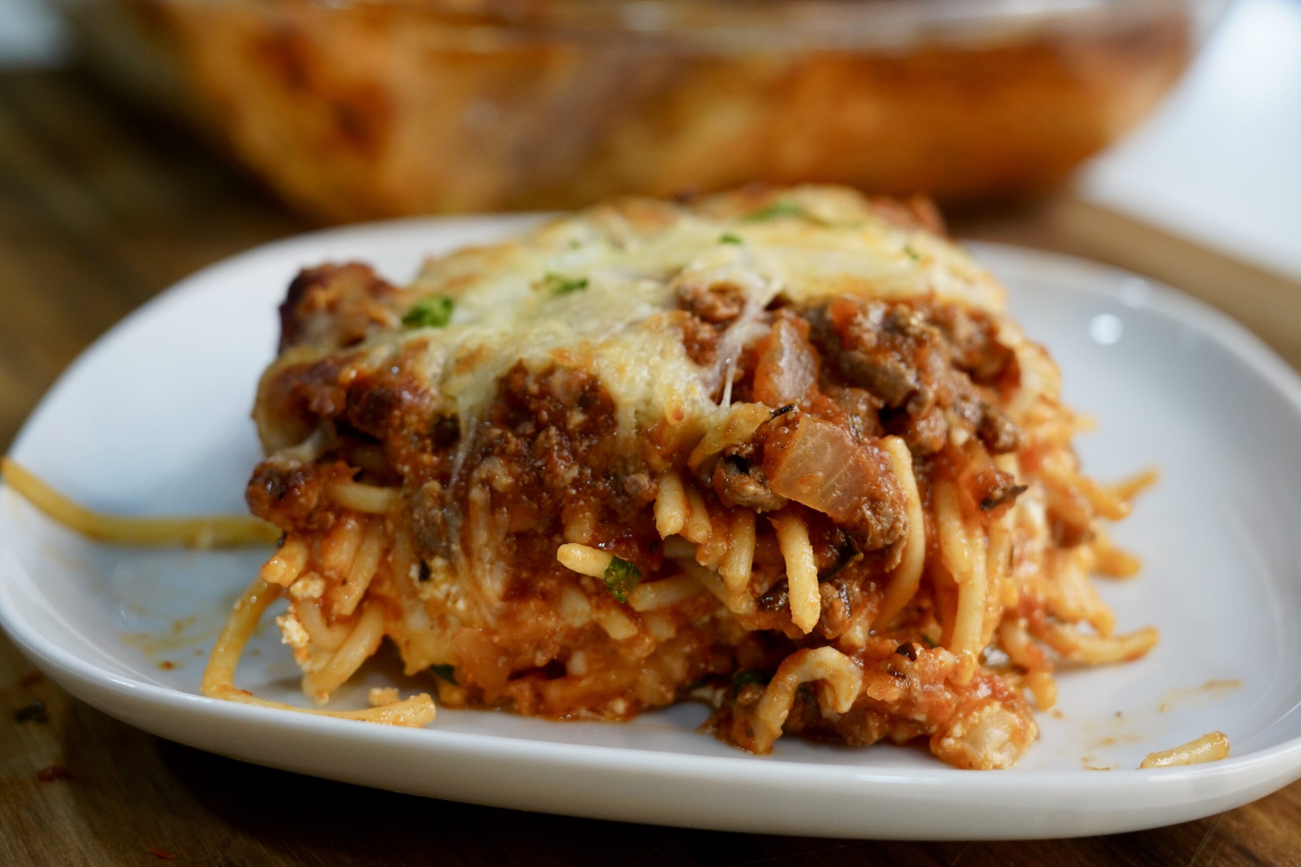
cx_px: 650
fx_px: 1265
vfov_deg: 37.9
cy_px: 434
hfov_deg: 54.4
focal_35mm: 35
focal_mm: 35
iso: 1000
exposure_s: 1/160
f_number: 4
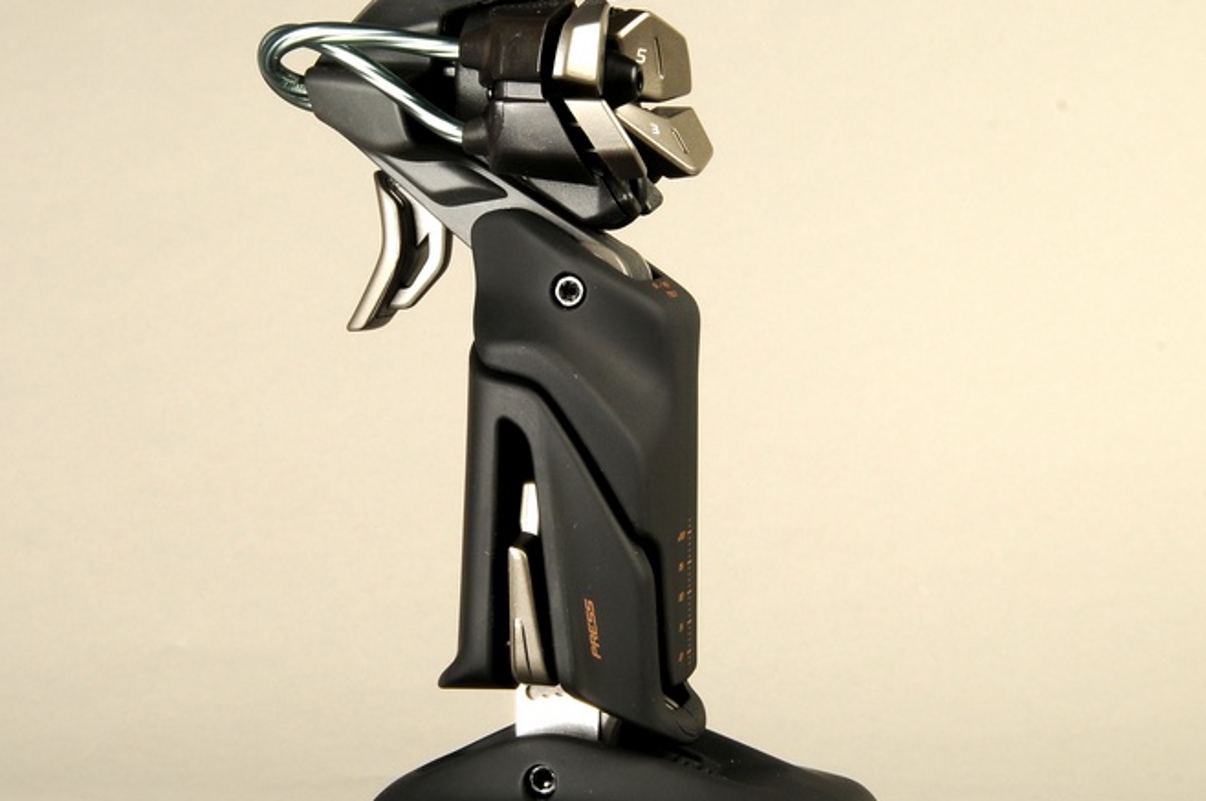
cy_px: 376
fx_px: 2342
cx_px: 608
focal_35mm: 70
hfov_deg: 28.9
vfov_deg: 19.4
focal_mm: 30
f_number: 18
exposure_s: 1/80
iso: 200
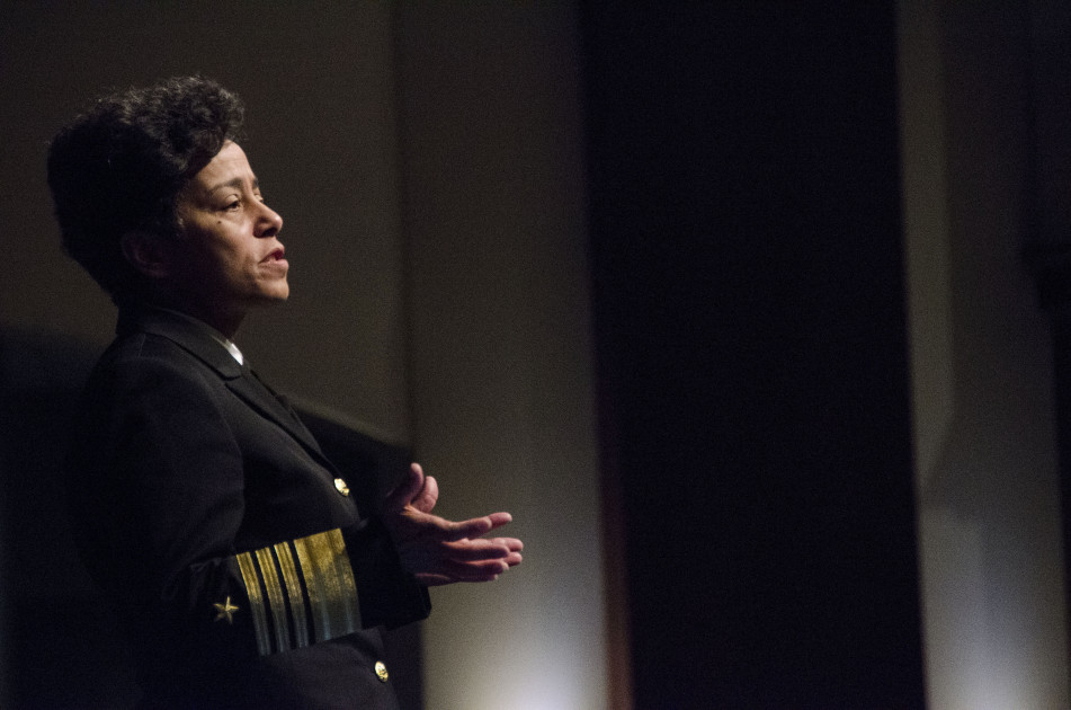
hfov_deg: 8.1
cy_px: 355
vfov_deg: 5.4
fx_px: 7571
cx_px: 536
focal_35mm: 255
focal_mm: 170
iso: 6400
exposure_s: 1/250
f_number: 5.6
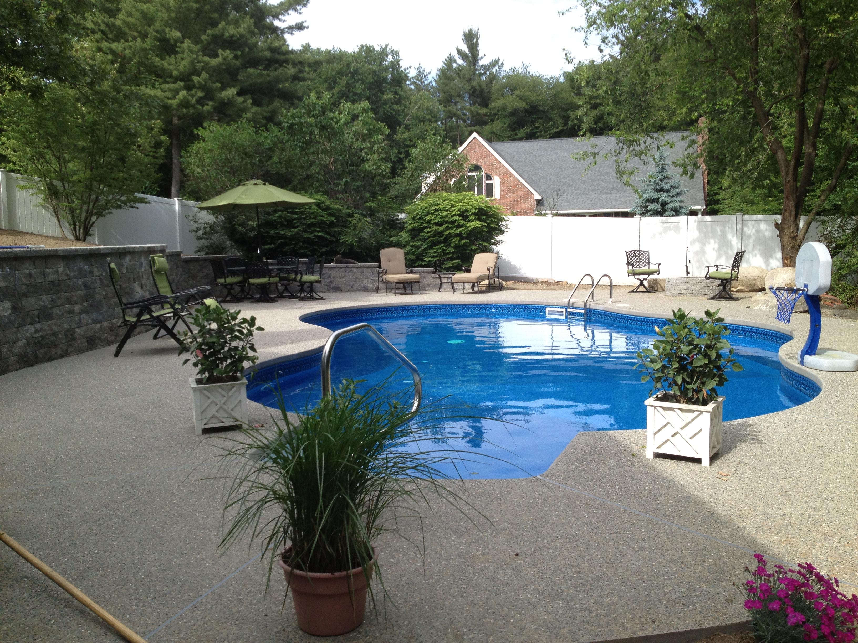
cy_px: 322
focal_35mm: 35
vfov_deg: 40.7
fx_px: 868
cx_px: 429
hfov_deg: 52.6
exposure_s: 1/935
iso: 80
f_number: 2.4
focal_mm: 4.28
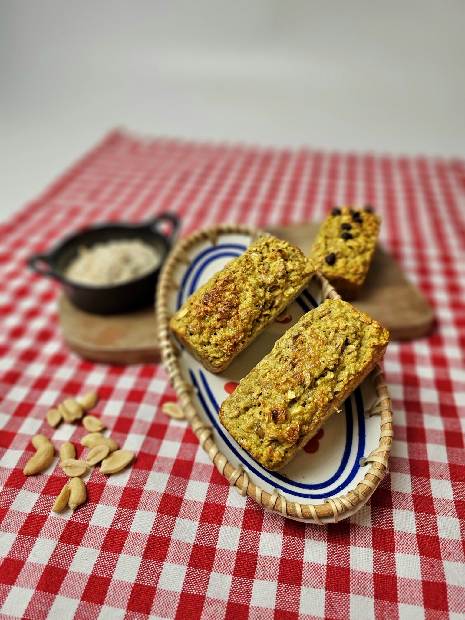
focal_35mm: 23
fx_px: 412
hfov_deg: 58.9
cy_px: 310
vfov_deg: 73.9
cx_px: 232
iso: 100
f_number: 1.7
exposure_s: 1/100
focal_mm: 6.3
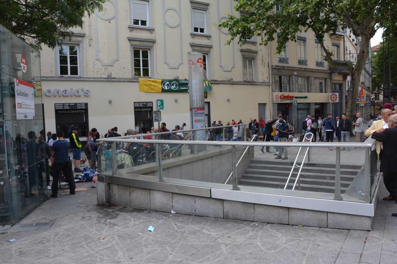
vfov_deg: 47.9
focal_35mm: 27
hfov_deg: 67.4
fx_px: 298
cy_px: 132
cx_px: 198
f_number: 7.1
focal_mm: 18
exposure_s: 1/200
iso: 200
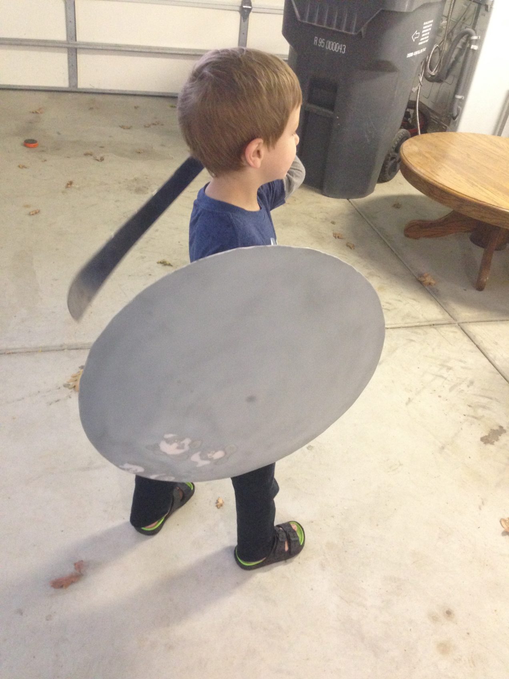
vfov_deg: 55.4
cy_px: 340
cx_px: 254
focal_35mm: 33
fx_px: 647
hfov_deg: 42.9
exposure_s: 1/20
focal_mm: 4.12
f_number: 2.4
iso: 320
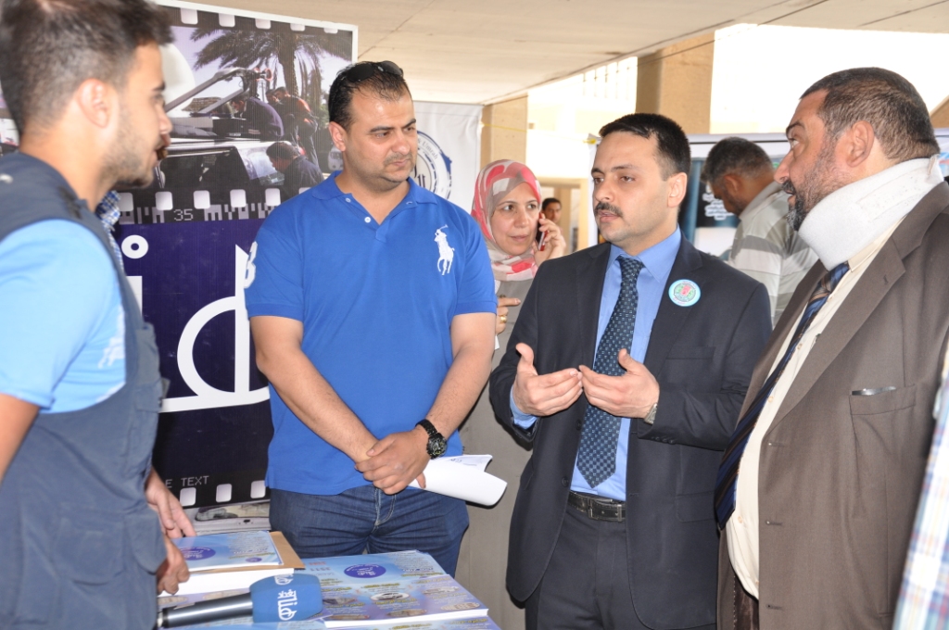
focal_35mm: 45
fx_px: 1185
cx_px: 474
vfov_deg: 29.8
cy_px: 315
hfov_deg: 43.7
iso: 320
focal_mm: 30
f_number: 4.2
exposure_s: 1/60
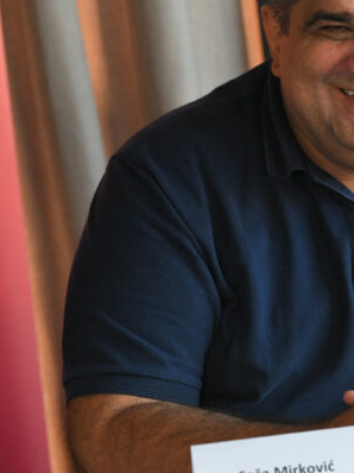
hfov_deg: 4.0
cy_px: 182
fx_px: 5119
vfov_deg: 5.3
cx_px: 367
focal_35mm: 375
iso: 1600
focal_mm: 135
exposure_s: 1/250
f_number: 4
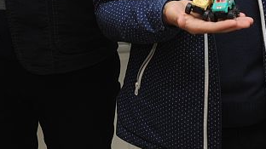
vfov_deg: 8.9
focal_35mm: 129
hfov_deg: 16.6
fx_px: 909
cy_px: -135
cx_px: 154
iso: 250
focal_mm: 32
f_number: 2.8
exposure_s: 1/100
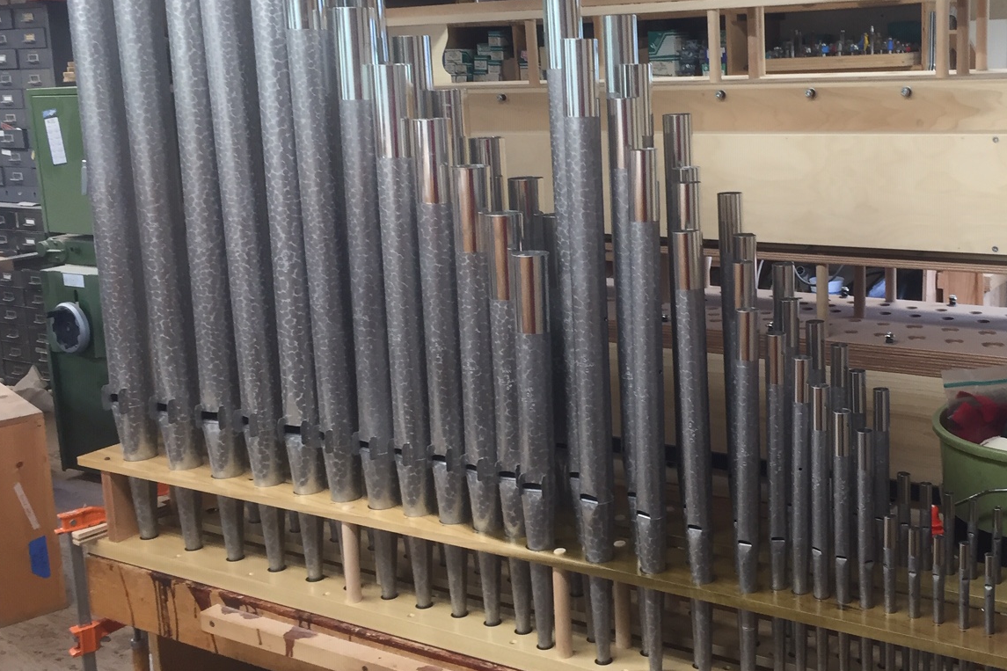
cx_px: 662
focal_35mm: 43
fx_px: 1203
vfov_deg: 31.1
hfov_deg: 44.8
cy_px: 269
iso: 64
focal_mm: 4.15
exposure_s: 1/30
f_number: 2.2
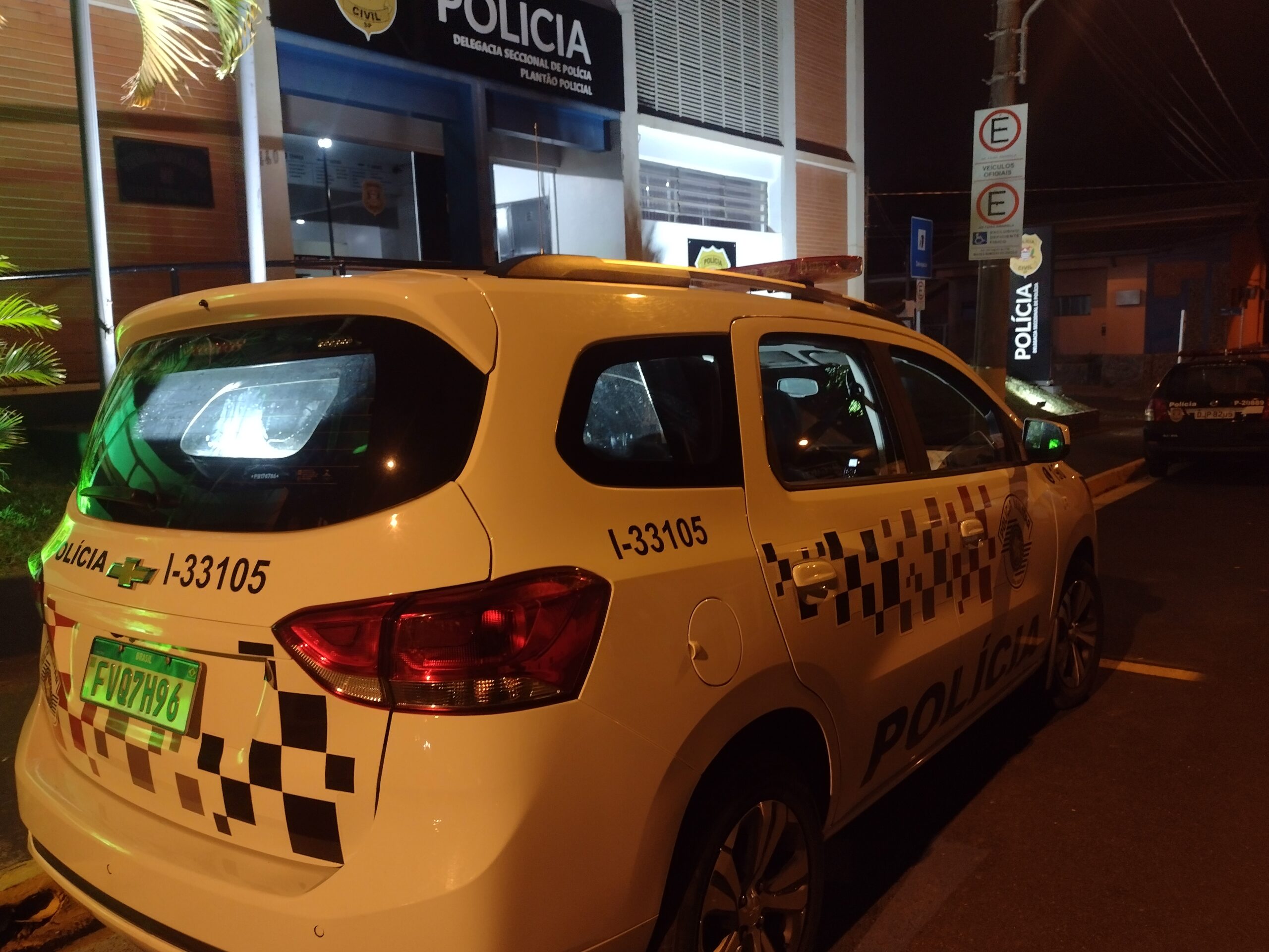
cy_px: 476
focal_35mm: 27
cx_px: 634
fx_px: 990
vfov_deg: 51.4
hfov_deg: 65.3
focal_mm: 4.71
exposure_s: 1/24
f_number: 1.7
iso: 578
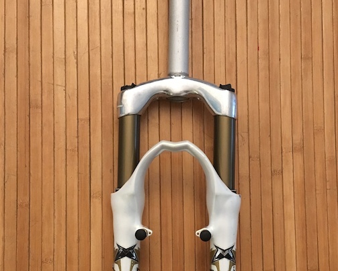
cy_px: 191
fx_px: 450
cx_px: 174
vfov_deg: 33.0
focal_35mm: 45
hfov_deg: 41.1
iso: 250
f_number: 2.2
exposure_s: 1/15
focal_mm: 4.15
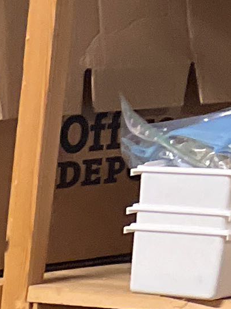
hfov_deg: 6.7
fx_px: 1736
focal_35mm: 195
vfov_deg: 8.2
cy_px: 1011
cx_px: -524
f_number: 1.5
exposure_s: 1/50
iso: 320
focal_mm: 5.7
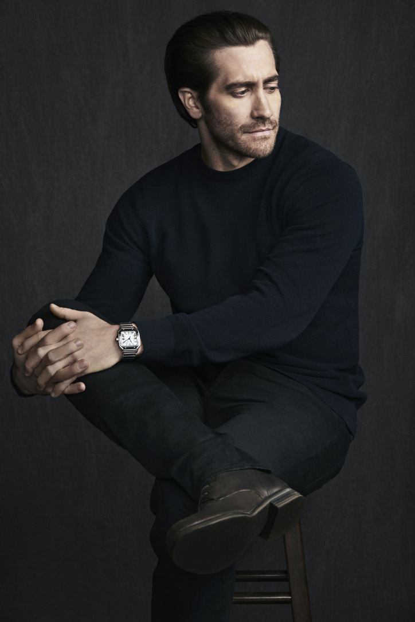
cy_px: 311
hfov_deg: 12.2
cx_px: 208
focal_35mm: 112
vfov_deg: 18.3
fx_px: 1935
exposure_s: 1/250
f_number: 9
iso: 100
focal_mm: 112
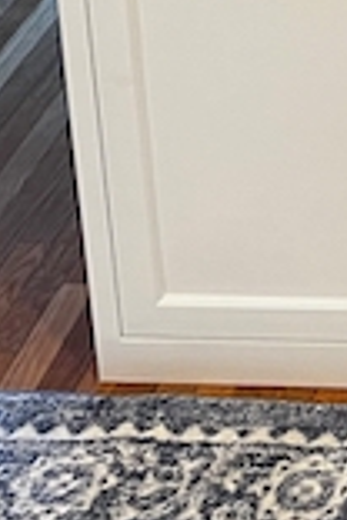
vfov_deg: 13.3
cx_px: 751
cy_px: -410
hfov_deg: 9.1
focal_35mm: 139
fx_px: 2010
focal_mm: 5.7
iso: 125
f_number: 1.5
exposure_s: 1/60
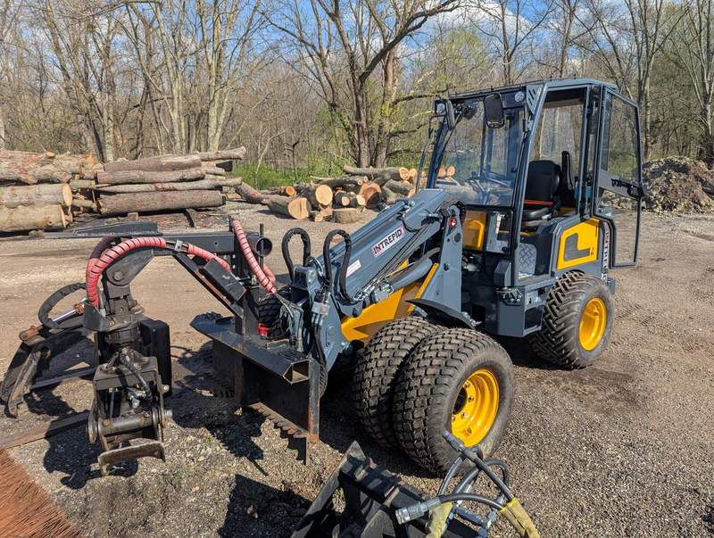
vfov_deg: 57.0
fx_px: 496
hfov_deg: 71.5
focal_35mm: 24
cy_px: 269
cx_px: 357
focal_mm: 6.81
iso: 41
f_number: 1.85
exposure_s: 1/1795
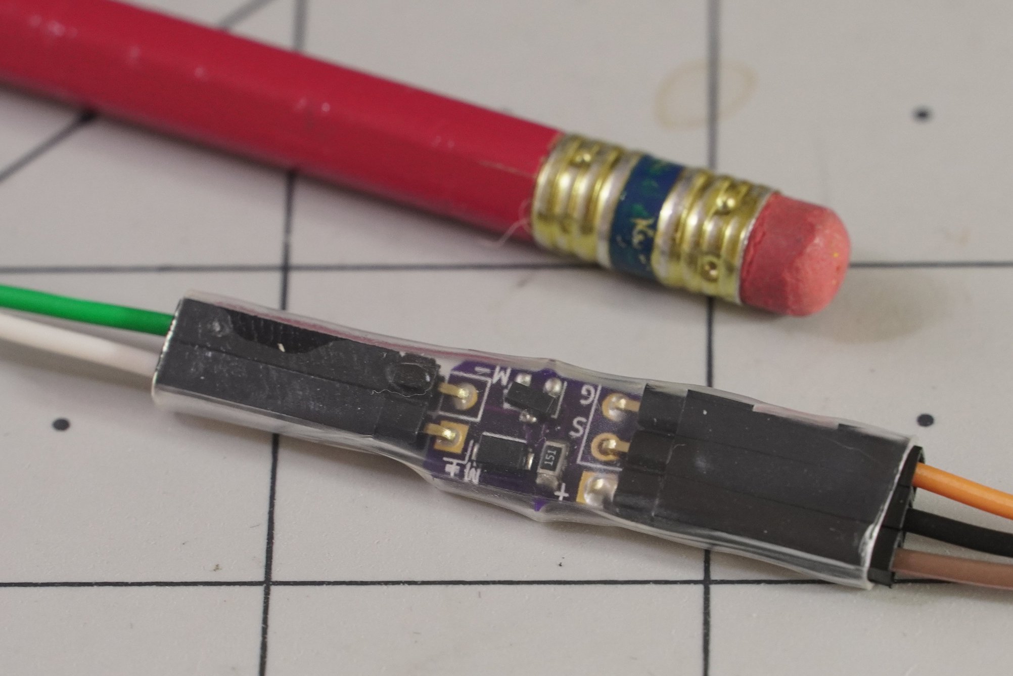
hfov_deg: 10.2
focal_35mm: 202
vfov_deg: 6.8
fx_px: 5698
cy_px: 338
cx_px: 506
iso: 1000
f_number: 7.1
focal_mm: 135
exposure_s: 1/40
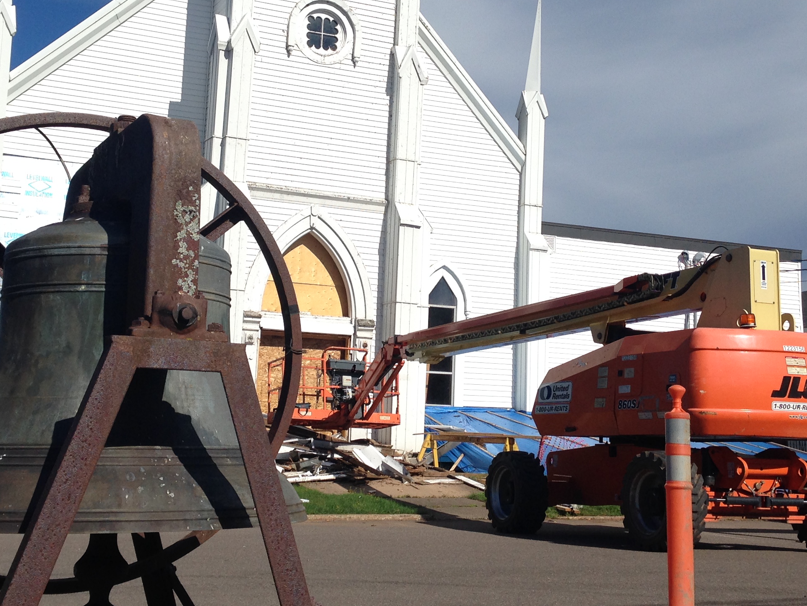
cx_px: 394
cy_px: 233
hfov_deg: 34.3
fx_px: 1306
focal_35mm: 56
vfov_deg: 26.0
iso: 50
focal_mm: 4.12
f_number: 2.4
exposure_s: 1/2857
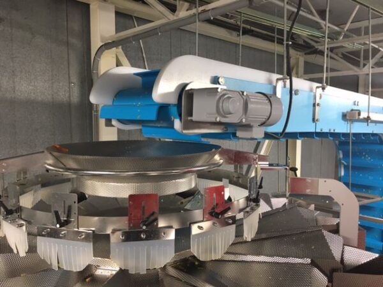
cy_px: 144
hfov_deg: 61.7
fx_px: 321
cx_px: 192
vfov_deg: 48.2
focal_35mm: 29
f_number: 2.2
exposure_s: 1/30
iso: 80
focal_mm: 4.15
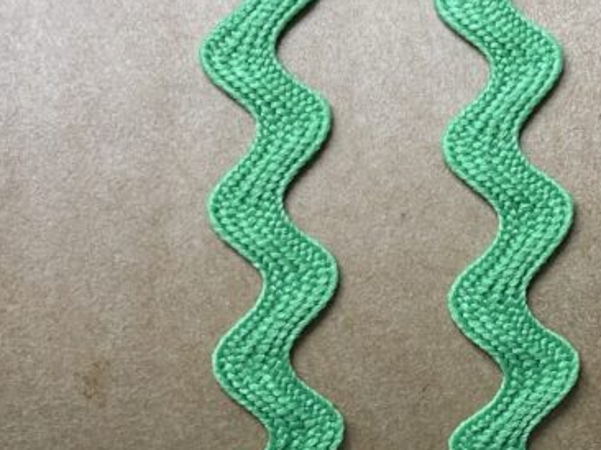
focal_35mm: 41
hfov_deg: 45.4
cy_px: 179
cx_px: 381
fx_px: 711
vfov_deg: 35.0
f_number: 1.8
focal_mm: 4.25
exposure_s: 1/60
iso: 125
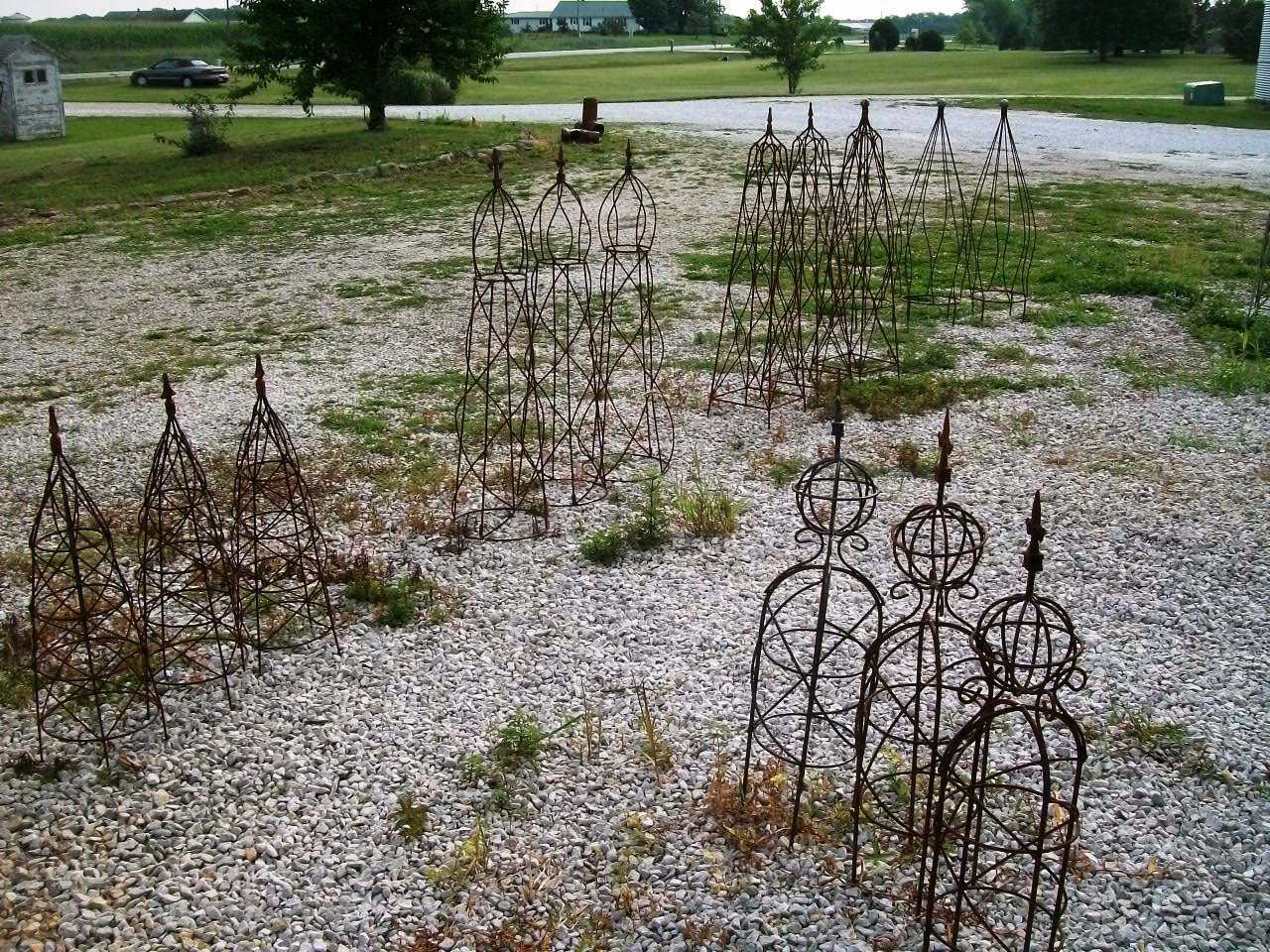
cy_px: 476
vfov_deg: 39.7
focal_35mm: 36
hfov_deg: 51.4
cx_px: 635
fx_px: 1321
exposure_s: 1/500
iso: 80
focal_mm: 6
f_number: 4.8
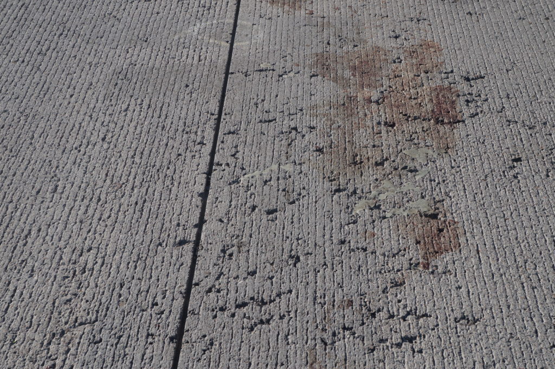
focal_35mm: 72
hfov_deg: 28.1
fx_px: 1109
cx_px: 278
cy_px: 184
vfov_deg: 18.9
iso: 200
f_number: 9
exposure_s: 1/400
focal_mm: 48
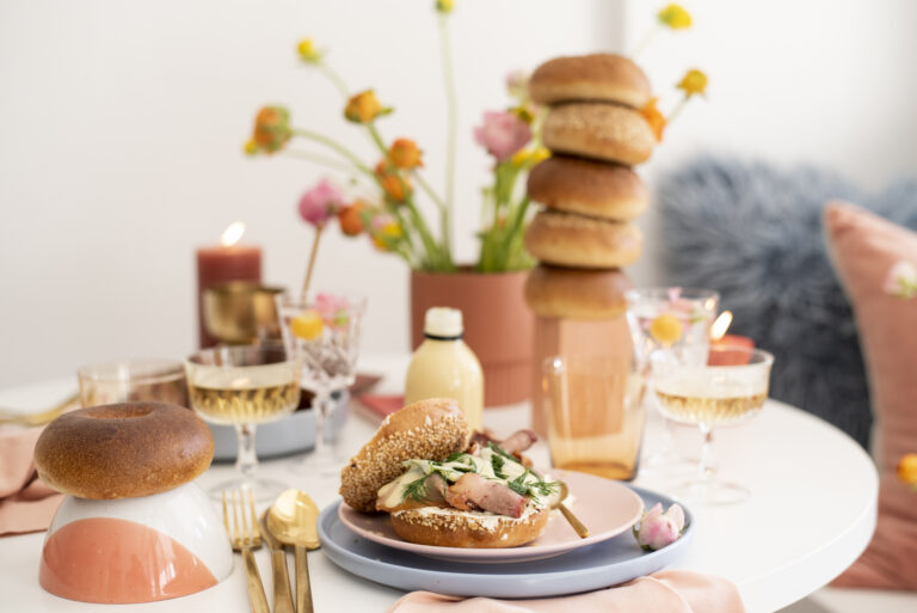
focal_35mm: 50
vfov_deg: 27.0
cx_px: 458
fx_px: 1274
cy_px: 306
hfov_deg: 39.6
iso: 500
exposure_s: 1/640
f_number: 3.2
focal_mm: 50
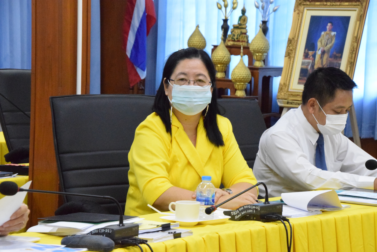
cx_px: 188
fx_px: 1445
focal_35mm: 138
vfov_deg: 9.9
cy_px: 126
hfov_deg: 14.9
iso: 11400
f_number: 8
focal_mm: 92
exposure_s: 1/80
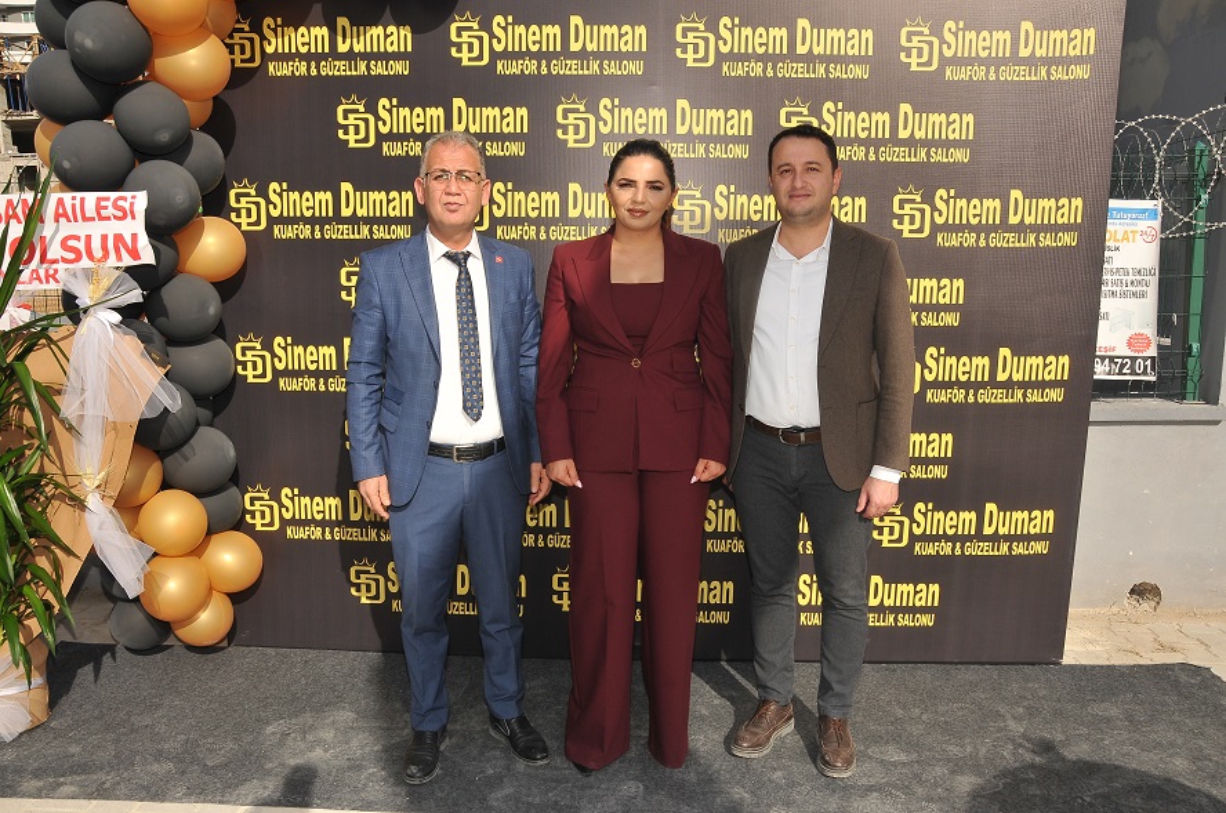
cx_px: 613
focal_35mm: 27
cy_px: 406
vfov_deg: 47.8
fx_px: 918
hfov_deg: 67.5
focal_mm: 18
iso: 200
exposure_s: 1/250
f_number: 13
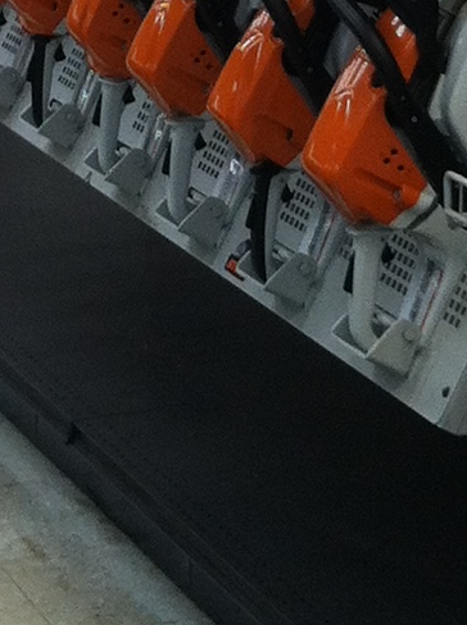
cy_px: -316
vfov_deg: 10.3
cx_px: 172
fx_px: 3358
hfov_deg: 8.0
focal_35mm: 186
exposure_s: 1/24
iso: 80
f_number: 2.8
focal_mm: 3.85
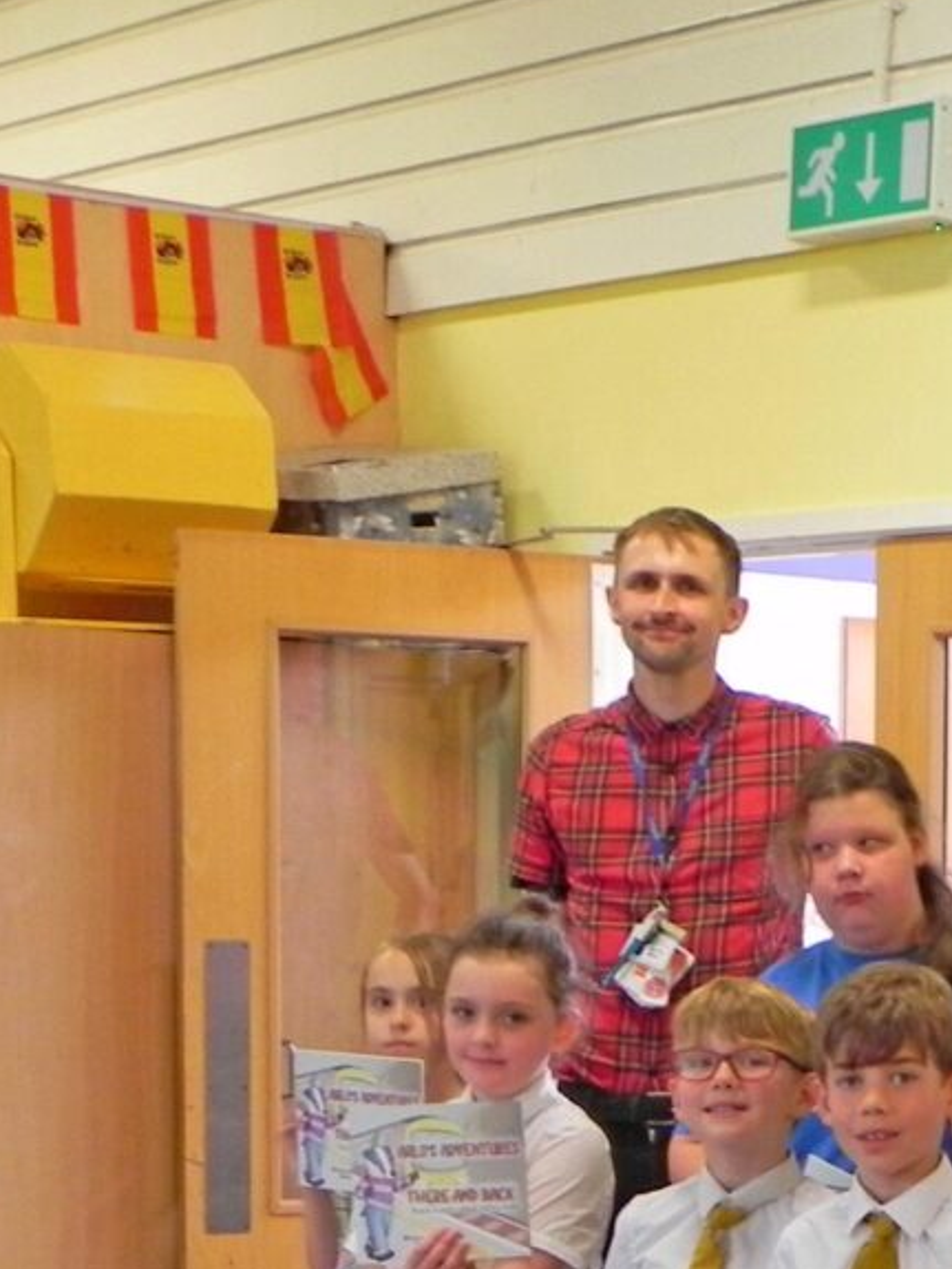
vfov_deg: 19.3
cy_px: 1247
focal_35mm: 99
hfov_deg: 14.2
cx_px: 1325
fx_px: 3628
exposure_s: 1/30
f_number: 3.2
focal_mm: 6.6
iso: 196
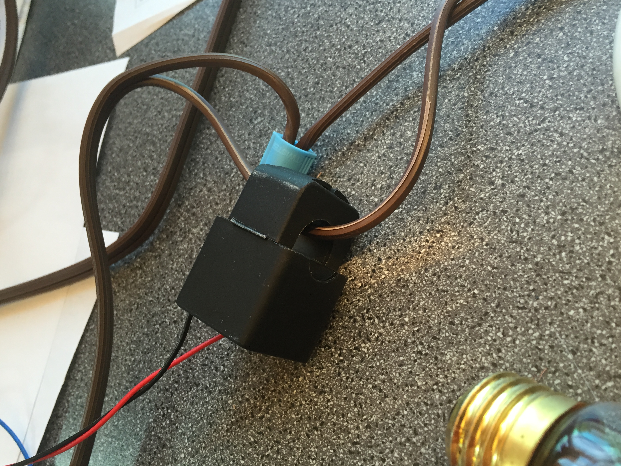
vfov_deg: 45.4
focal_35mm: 31
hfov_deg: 58.3
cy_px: 238
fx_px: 556
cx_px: 324
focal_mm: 4.15
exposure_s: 1/30
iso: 80
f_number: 2.2
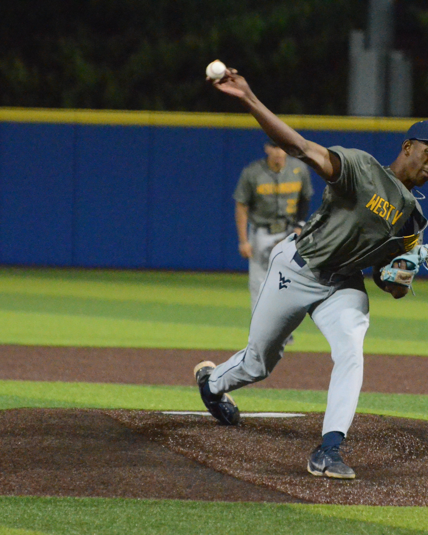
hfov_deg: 3.0
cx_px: 358
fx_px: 8076
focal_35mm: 510
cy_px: 268
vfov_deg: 3.8
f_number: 5.6
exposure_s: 1/800
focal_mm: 240
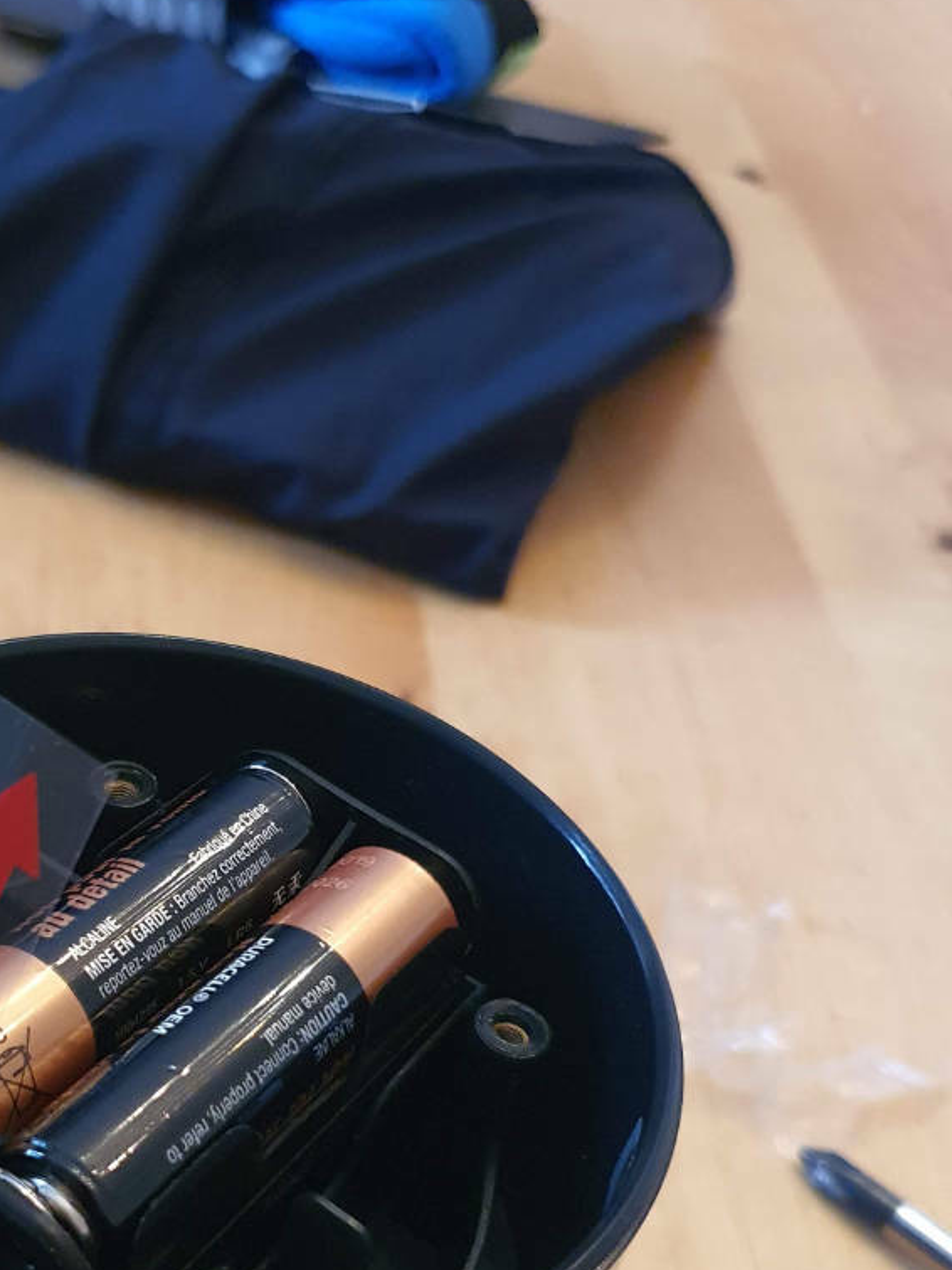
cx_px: 198
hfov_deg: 30.2
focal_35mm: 47
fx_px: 1724
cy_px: 867
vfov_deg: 39.9
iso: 500
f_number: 1.5
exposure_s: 1/50
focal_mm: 4.3
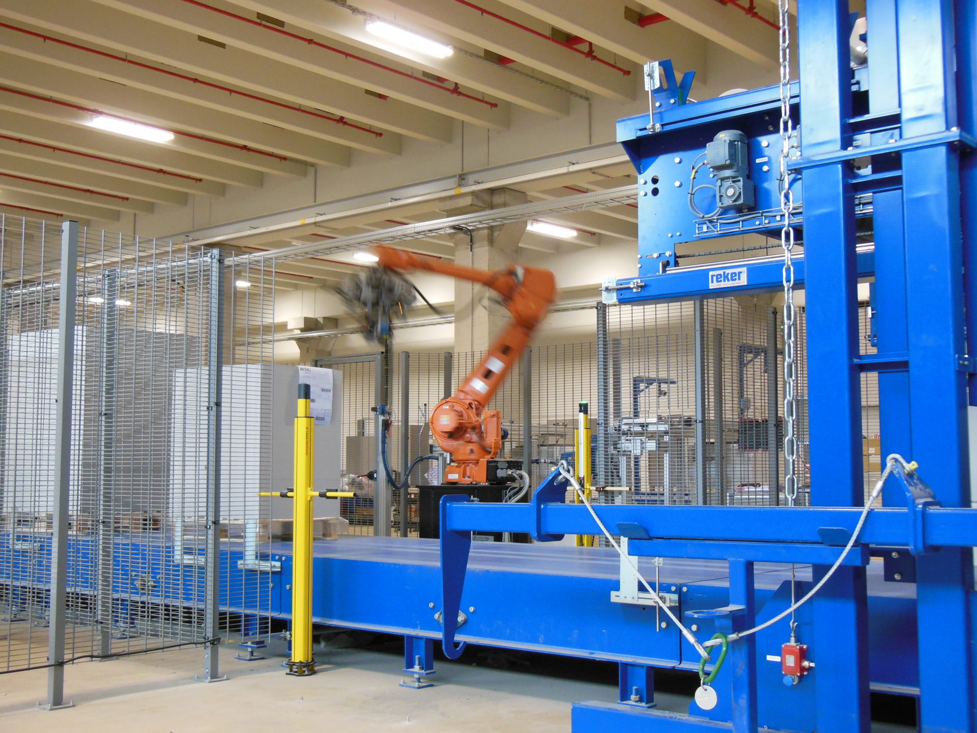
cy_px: 366
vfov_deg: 32.2
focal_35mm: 45
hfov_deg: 42.1
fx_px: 1270
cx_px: 488
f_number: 4.4
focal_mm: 8
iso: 400
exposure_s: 1/10
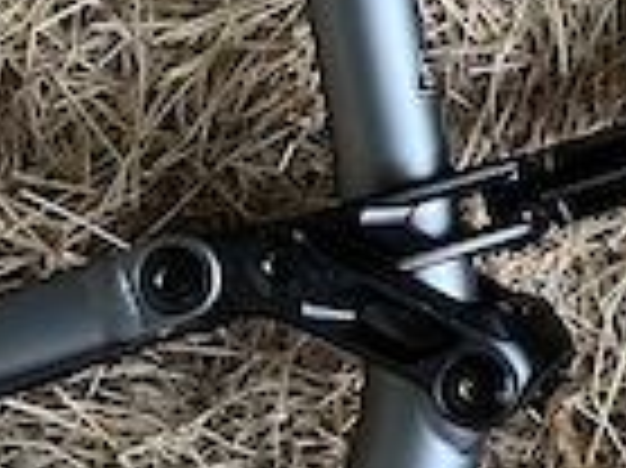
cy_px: 198
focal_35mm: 150
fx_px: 2710
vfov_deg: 9.9
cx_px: 694
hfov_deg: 12.9
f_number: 1.5
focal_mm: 5.7
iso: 125
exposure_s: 1/65
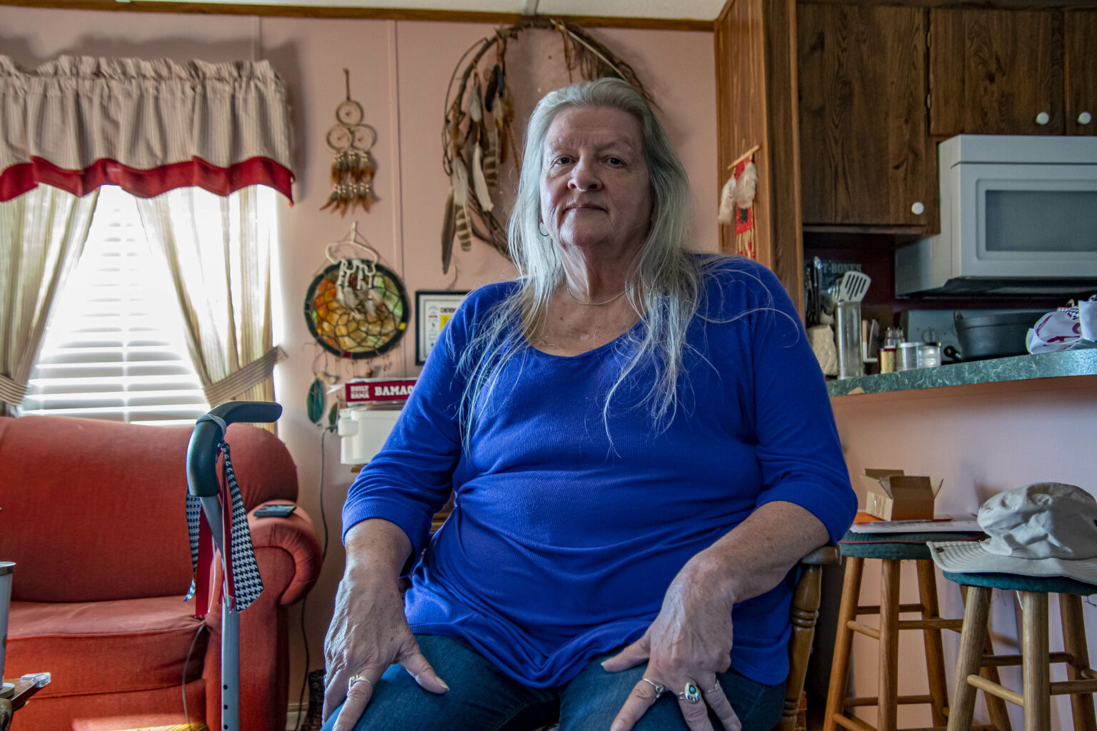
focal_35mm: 34
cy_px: 366
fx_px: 1036
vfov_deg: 38.9
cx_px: 548
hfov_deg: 55.8
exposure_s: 1/40
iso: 1600
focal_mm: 23
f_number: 4.5
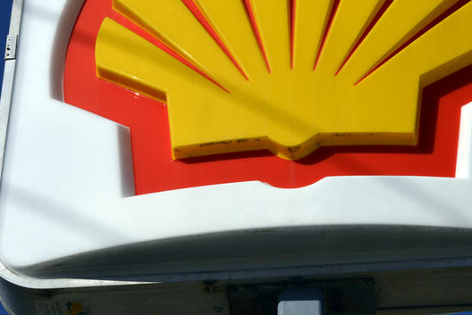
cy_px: 65
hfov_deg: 13.8
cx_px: 308
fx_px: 1942
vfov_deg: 9.3
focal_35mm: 148
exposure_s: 1/250
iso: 200
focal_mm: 85
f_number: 18
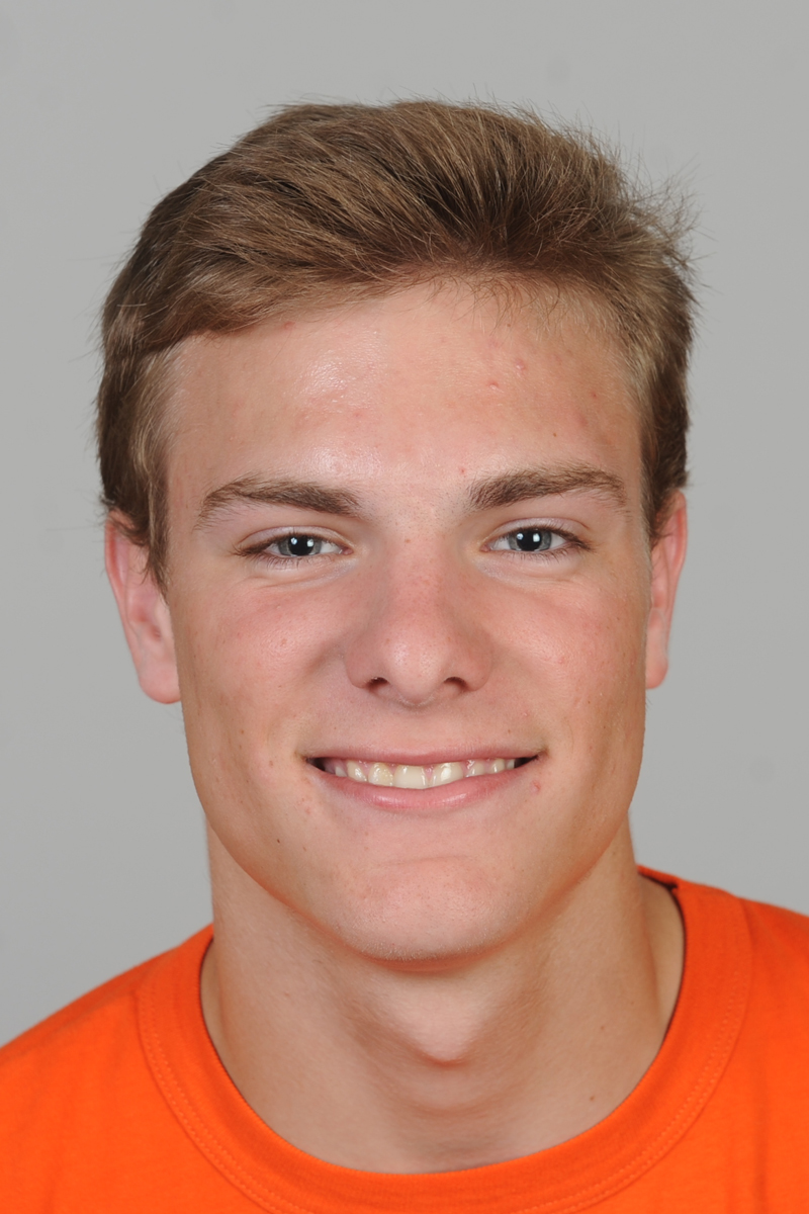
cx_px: 404
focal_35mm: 70
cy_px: 607
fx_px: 2359
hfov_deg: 19.5
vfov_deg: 28.8
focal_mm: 70
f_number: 7.1
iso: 200
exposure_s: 1/250
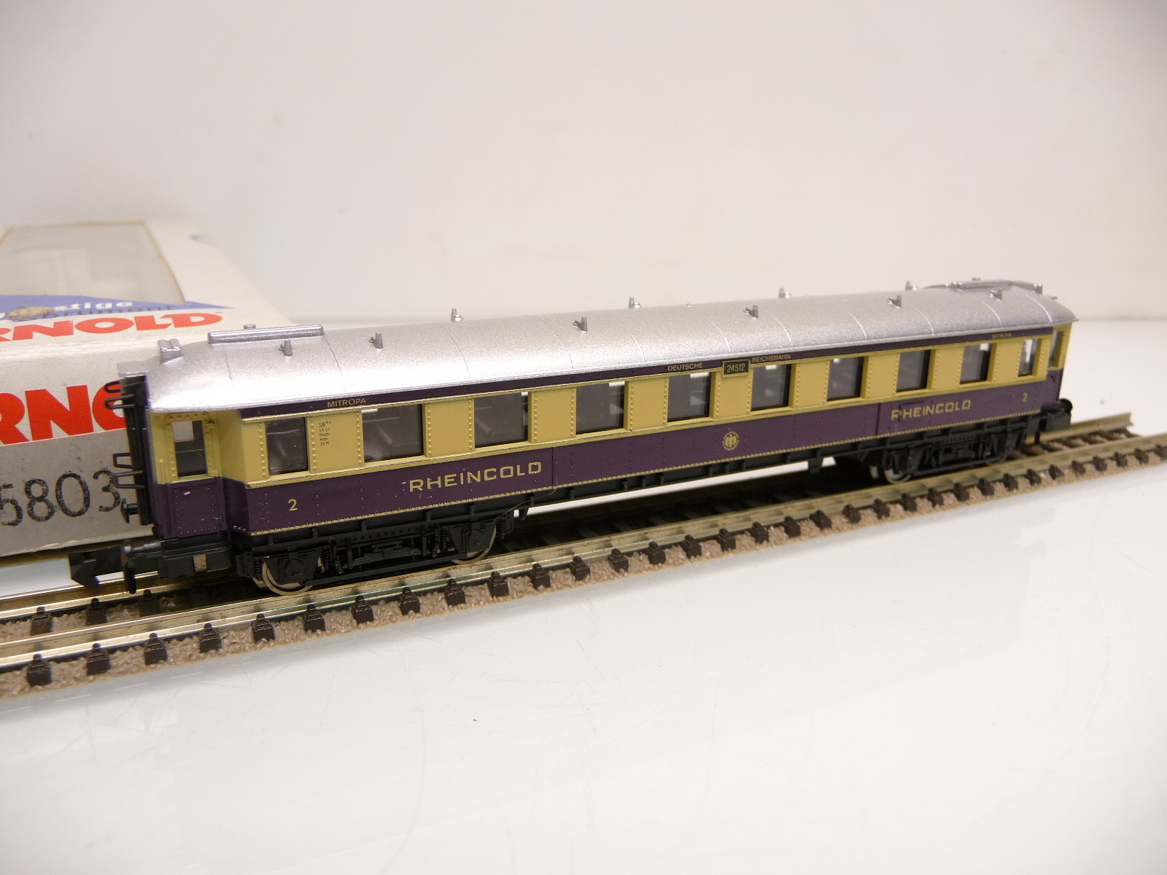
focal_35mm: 28
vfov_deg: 49.7
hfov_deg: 63.4
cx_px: 584
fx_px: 944
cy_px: 438
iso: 100
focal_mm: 4.7
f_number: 3.3
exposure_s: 1/30
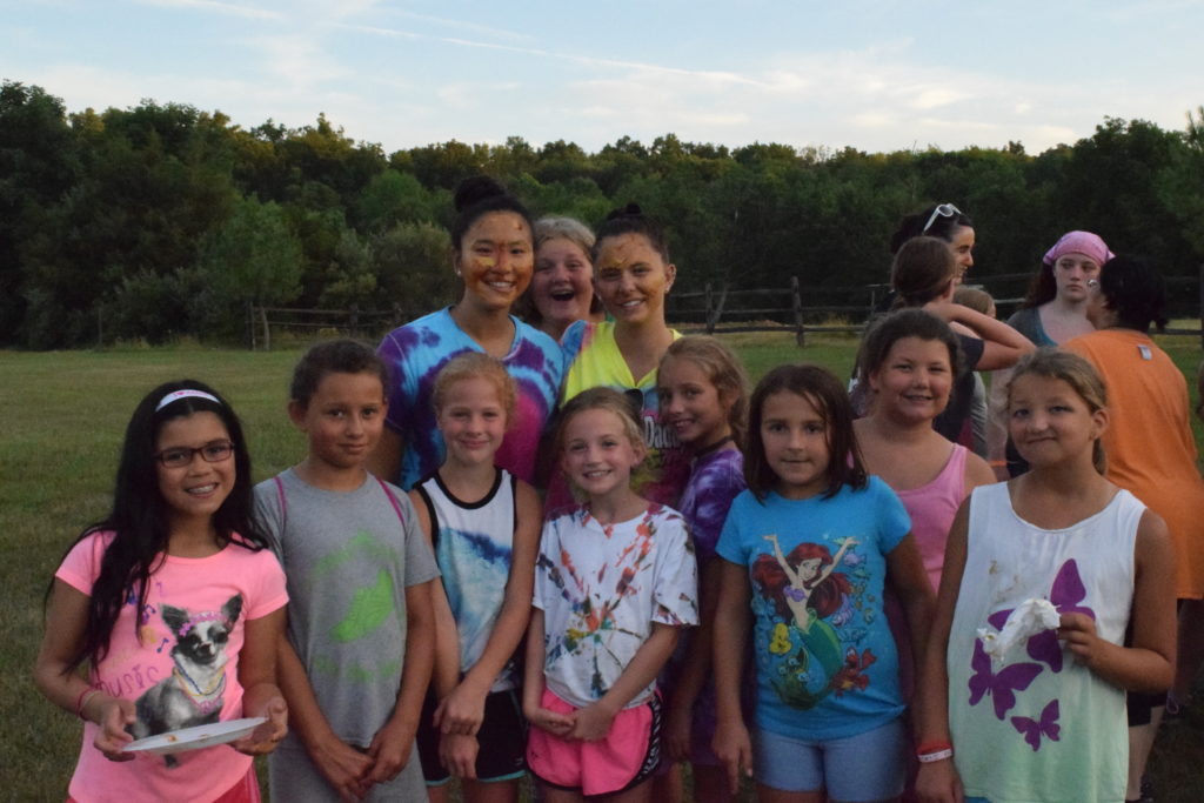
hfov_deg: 43.6
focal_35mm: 45
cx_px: 602
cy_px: 402
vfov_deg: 29.9
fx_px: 1505
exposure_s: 1/320
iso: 12800
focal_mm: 30
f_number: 29
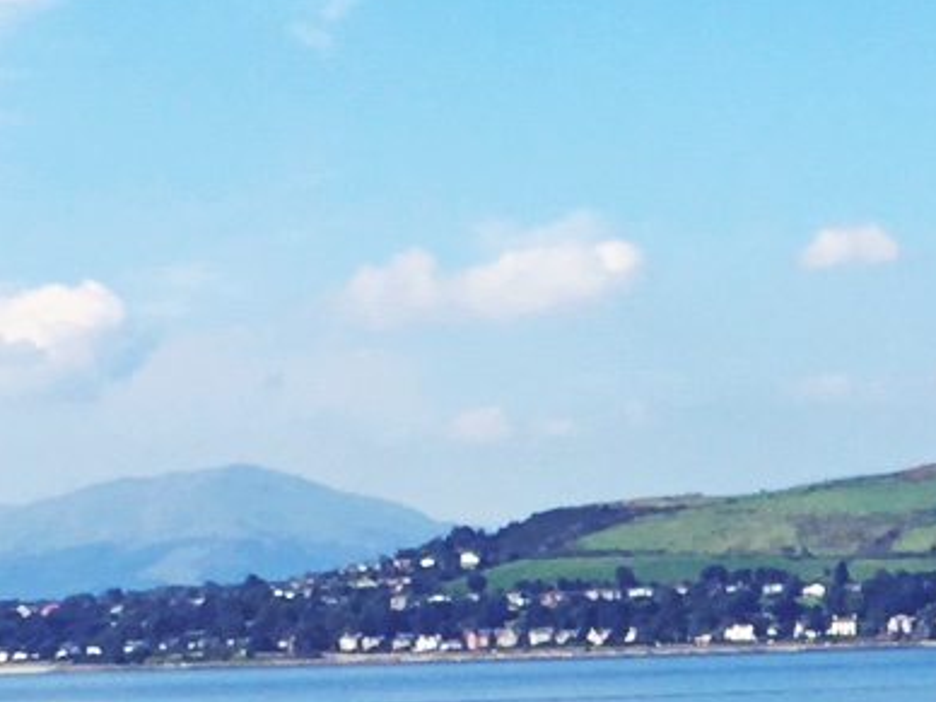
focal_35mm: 153
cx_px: 963
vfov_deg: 9.2
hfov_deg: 12.7
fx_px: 4137
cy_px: 1361
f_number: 2.2
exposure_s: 1/1637
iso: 25
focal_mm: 4.15
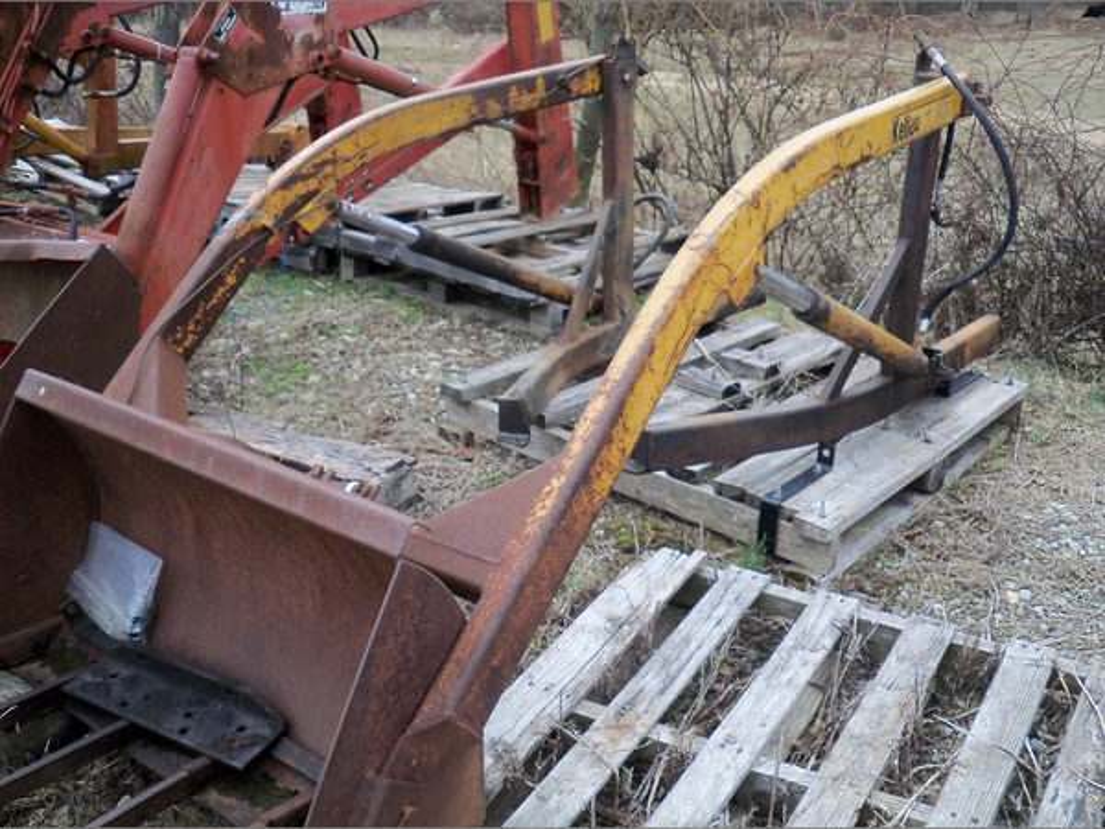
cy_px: 414
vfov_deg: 37.7
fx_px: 1213
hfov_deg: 49.0
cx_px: 552
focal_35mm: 38
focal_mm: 6.3
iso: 100
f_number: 3.5
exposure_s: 1/200
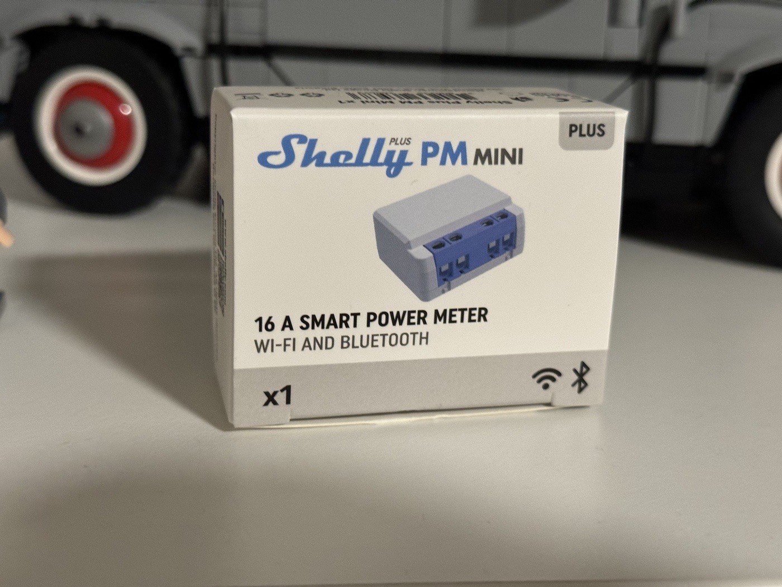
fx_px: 1084
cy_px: 294
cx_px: 391
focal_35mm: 48
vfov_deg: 30.3
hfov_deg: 39.7
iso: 400
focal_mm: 6.86
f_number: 1.78
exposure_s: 1/40
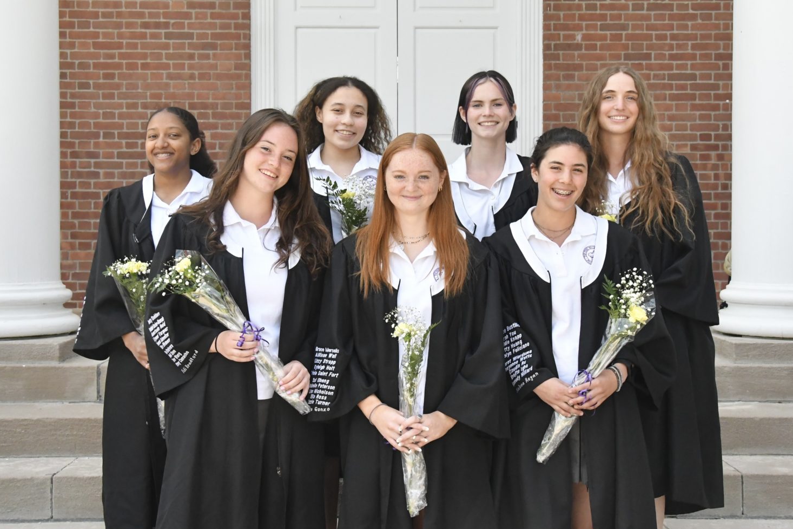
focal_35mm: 44
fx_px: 969
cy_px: 270
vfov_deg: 30.5
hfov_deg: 44.5
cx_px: 393
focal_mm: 29
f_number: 8
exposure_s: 1/2000
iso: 3200
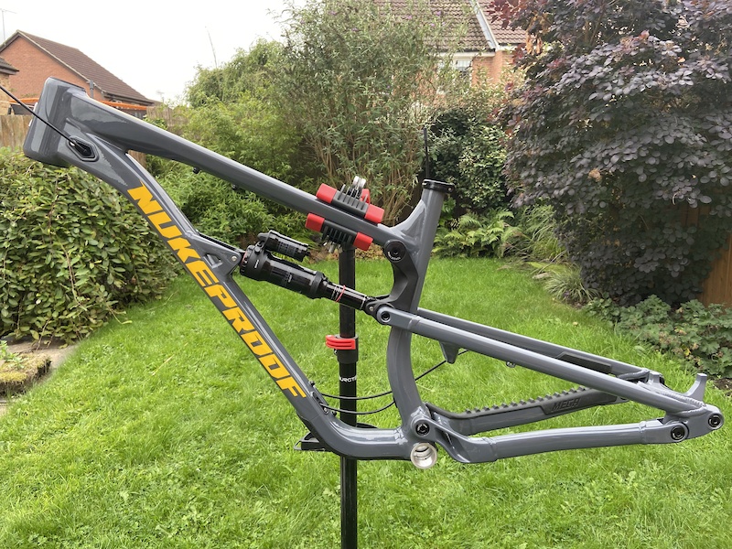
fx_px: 550
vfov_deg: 53.1
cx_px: 366
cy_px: 274
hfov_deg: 67.3
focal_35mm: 26
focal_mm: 4.25
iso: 64
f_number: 1.8
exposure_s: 1/121
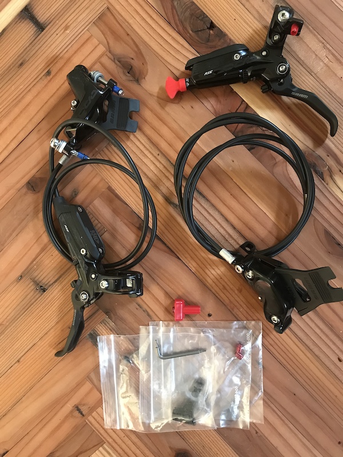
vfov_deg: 63.4
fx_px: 370
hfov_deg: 49.7
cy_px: 228
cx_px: 172
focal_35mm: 28
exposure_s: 1/12
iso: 100
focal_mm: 3.99
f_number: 1.8
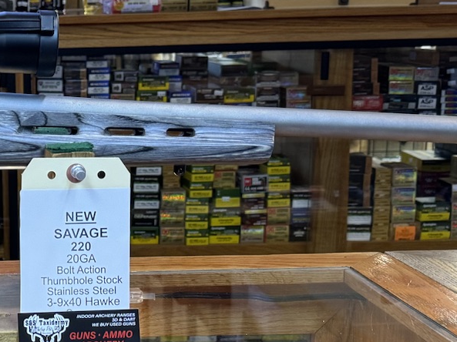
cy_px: 191
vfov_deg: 18.2
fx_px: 1069
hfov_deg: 22.4
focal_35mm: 81
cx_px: -82
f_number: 1.78
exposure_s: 1/60
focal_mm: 6.76
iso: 200
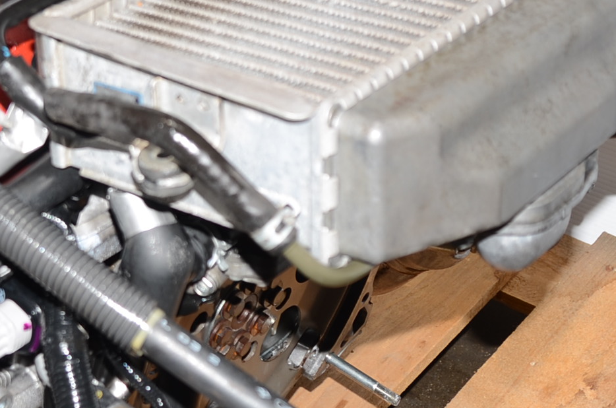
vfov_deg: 14.3
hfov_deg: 21.1
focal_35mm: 95
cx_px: 63
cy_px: 164
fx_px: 1622
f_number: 4.5
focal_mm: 24
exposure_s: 1/60
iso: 100
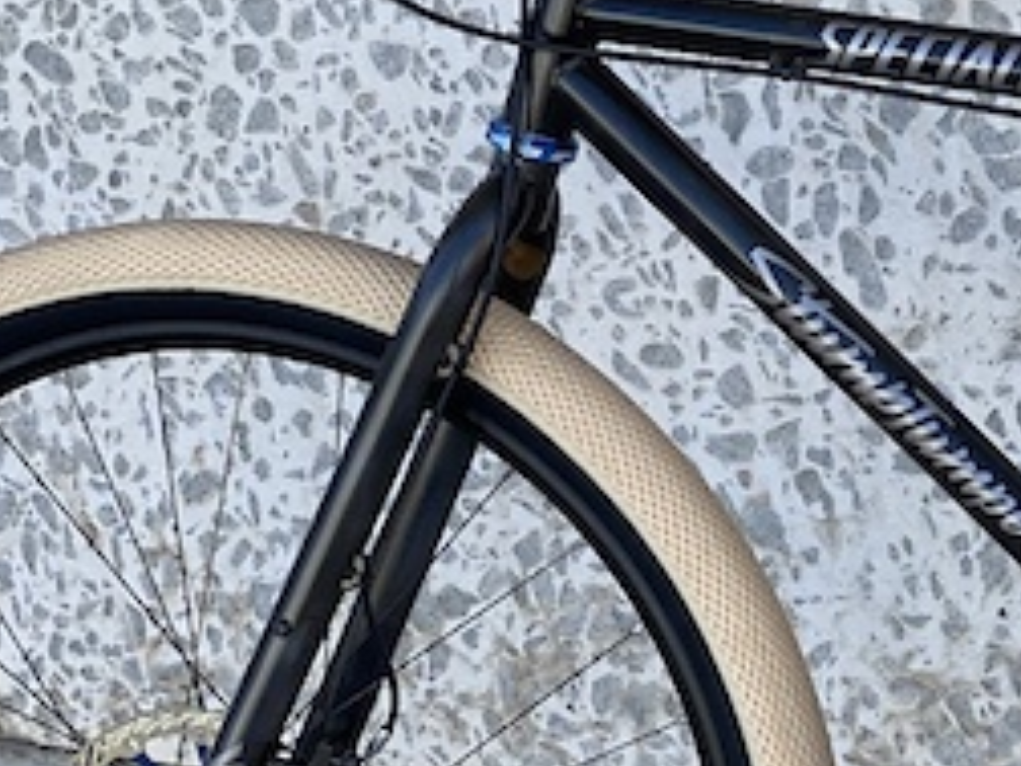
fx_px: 4867
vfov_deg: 9.0
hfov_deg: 11.7
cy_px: 284
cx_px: 1292
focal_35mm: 165
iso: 20
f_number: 2
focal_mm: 6
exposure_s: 1/335
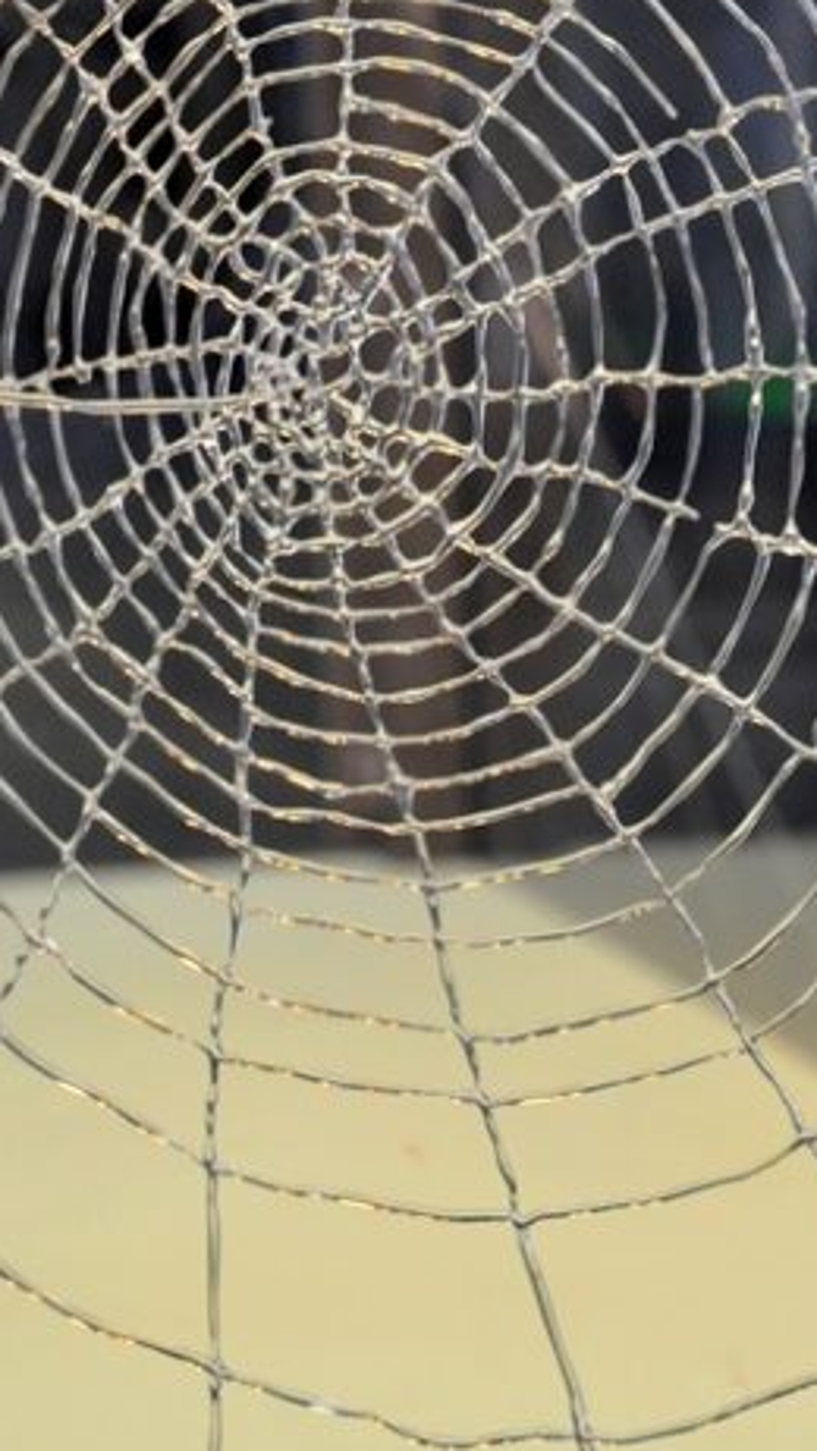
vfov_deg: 12.5
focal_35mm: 170
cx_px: 487
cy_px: 41
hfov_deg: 7.1
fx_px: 6545
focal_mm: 50
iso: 800
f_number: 7.1
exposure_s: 1/80
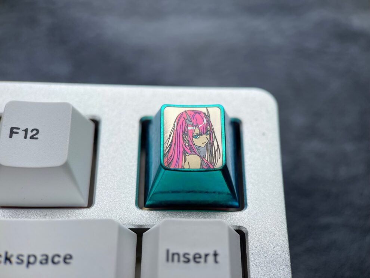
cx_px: 185
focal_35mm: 26
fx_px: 278
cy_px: 139
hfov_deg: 67.3
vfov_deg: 53.1
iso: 32
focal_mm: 5.1
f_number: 1.6
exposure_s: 1/1387
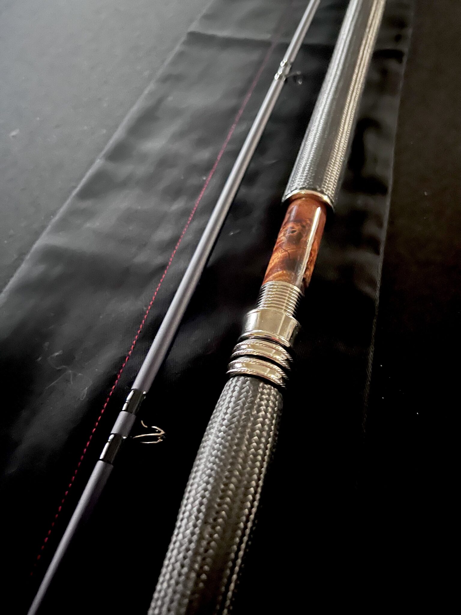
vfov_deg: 67.3
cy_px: 308
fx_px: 462
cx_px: 230
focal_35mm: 26
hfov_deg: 53.1
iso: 1000
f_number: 1.5
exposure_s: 1/9
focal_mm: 5.7
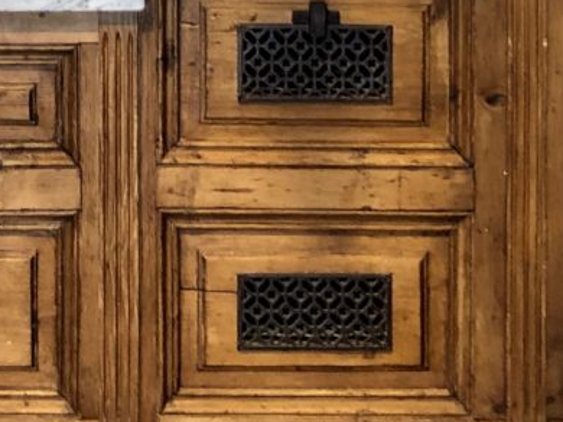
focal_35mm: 115
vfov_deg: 11.5
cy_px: -434
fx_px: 1869
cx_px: 39
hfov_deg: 16.9
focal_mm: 3.99
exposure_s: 1/20
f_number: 1.8
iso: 40
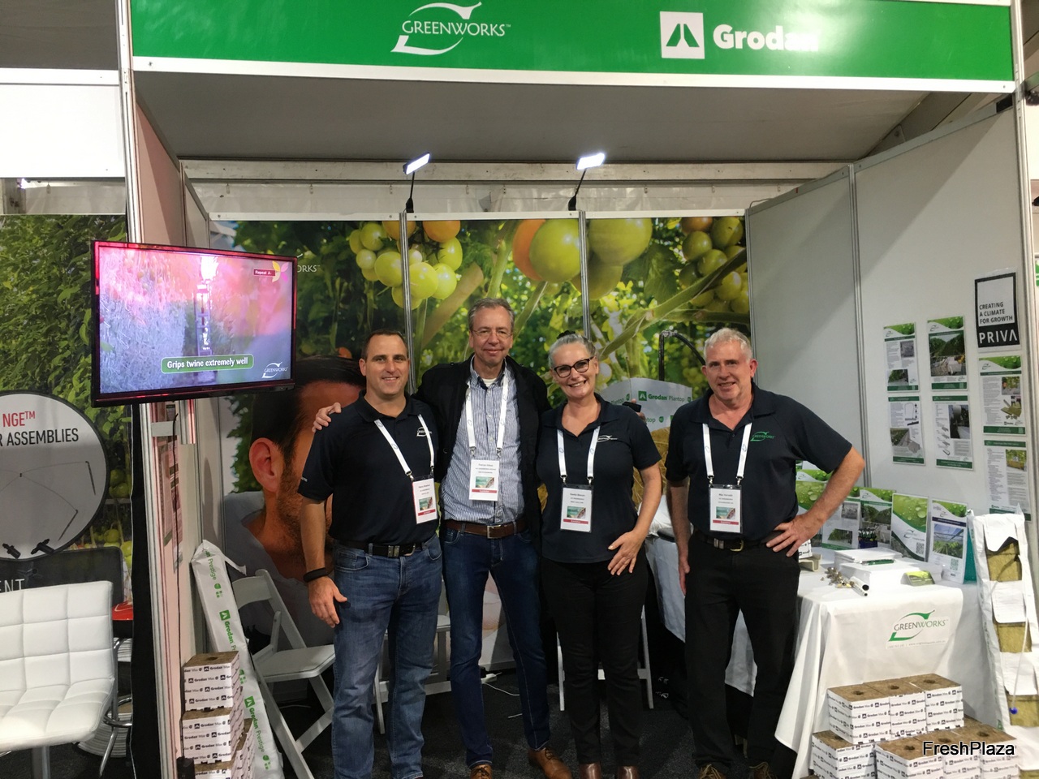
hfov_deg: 61.7
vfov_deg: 48.2
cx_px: 520
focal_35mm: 29
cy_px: 390
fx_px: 870
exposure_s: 1/17
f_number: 2.2
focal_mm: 4.15
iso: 64
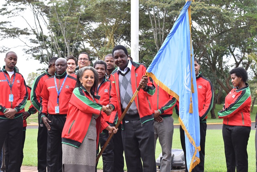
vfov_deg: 18.2
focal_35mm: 75
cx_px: 128
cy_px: 86
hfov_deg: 27.0
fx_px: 536
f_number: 8
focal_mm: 50
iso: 400
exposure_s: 1/250
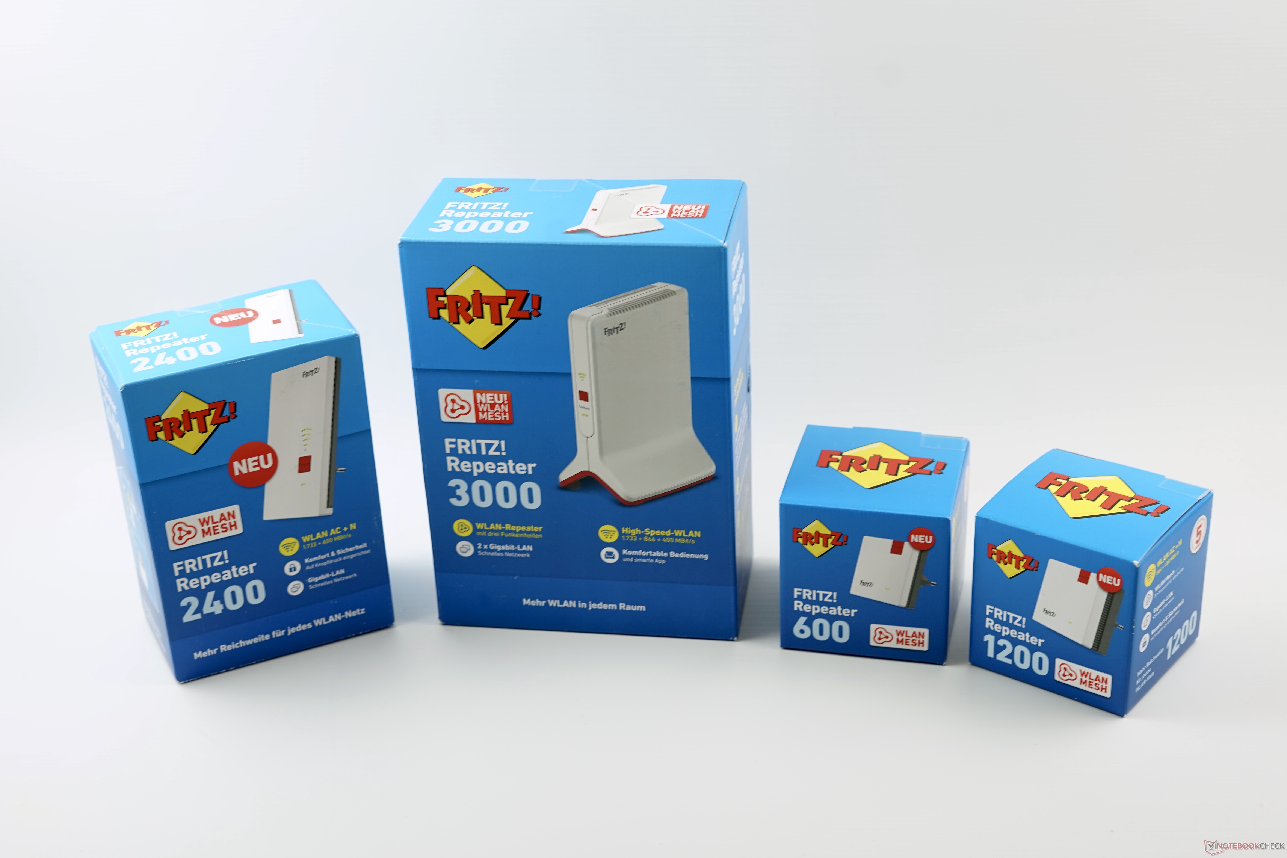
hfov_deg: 39.6
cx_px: 644
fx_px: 1787
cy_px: 429
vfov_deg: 27.0
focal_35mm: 50
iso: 100
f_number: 4
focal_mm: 50
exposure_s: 1/30
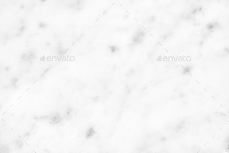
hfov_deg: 28.8
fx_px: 445
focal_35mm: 70
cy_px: 76
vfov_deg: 19.5
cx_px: 114
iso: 100
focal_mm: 70
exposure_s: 1/50
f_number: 5.6
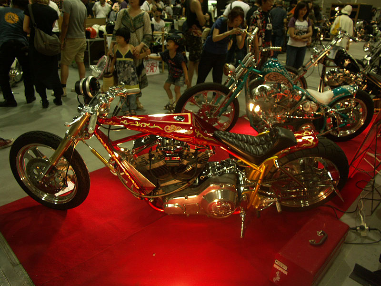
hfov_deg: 63.4
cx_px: 190
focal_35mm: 28
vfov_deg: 49.7
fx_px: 308
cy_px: 143
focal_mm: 7.2
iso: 64
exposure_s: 1/25
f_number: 2.8
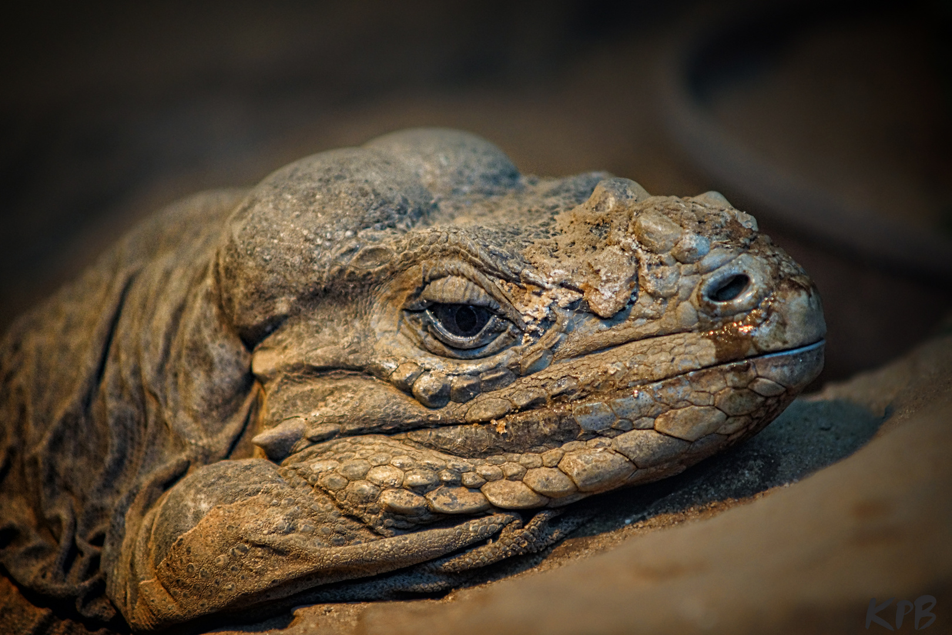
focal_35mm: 315
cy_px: 318
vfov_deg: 4.4
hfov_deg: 6.5
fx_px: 8329
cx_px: 476
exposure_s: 1/200
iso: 800
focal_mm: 210
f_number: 4
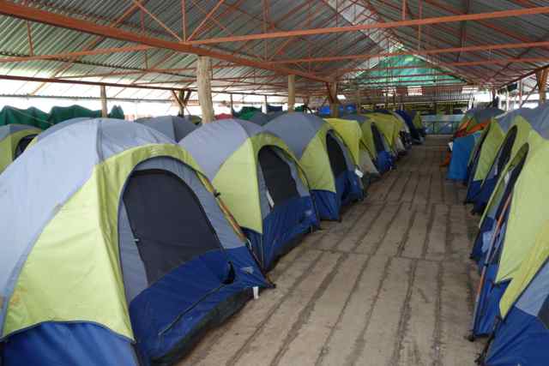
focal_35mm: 28
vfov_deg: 46.4
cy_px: 183
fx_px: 427
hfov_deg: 65.5
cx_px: 274
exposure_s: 1/100
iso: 125
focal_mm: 10.4
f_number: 2.5
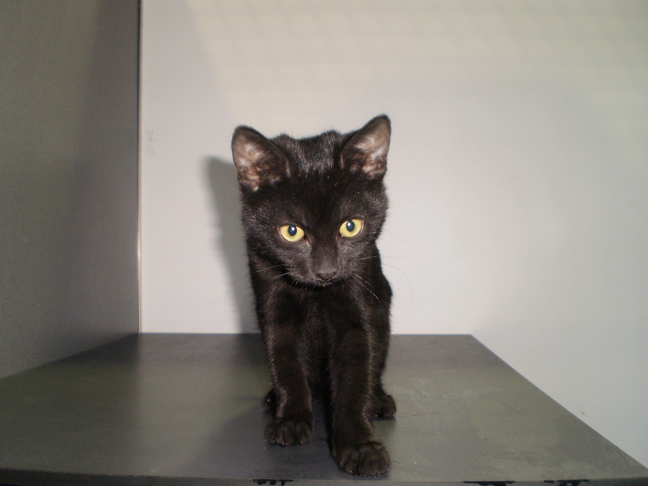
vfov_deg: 39.7
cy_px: 243
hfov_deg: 51.4
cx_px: 324
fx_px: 674
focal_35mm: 36
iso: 125
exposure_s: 1/30
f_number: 3.1
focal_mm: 6.3
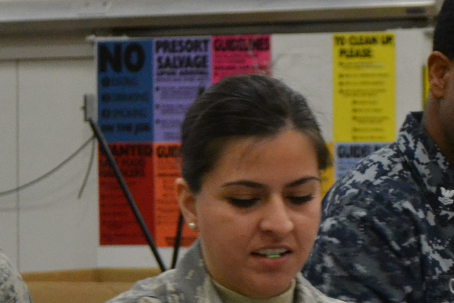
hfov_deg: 8.9
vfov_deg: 5.9
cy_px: 195
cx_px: 340
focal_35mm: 232
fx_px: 2922
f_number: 5.3
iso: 2000
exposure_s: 1/60
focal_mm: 45
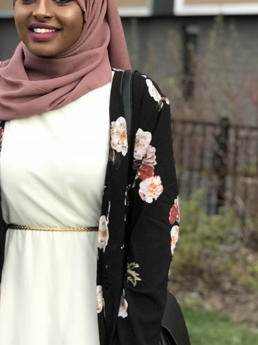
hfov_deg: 16.7
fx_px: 875
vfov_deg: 22.2
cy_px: 135
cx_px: 75
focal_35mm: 88
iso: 200
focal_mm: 6.6
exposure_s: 1/60
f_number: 2.8
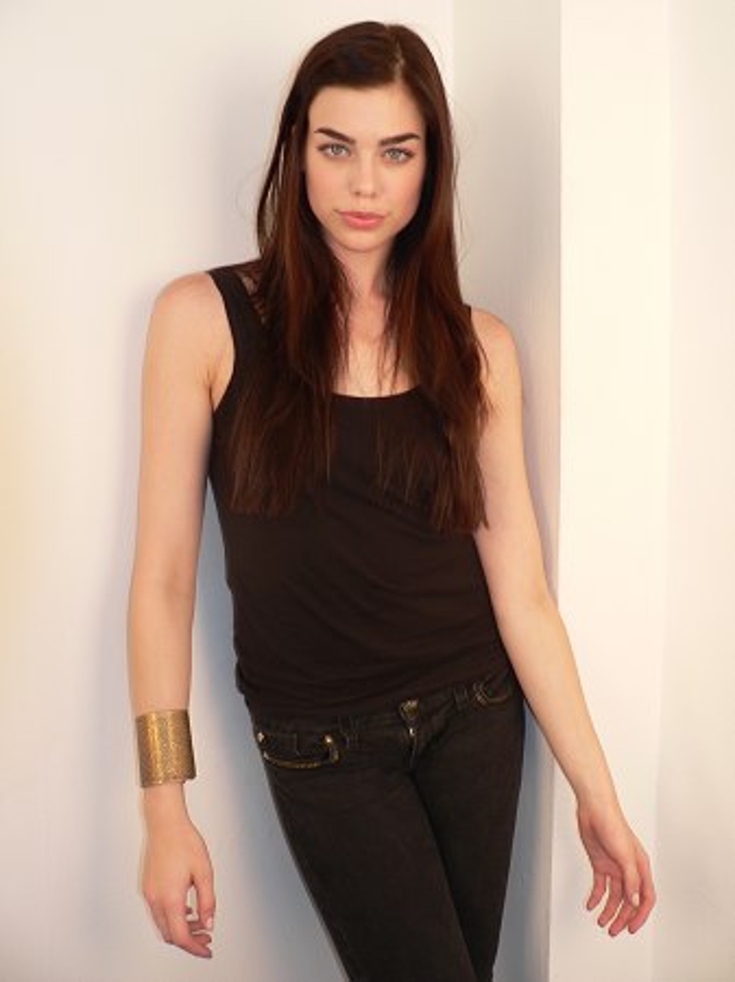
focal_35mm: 36
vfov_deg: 51.4
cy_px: 491
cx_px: 368
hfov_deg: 39.6
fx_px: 1020
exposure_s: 1/60
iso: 80
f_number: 2.8
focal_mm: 6
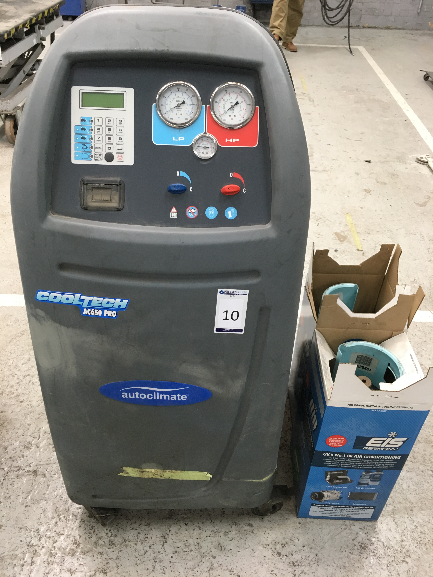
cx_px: 216
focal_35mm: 29
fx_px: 484
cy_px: 288
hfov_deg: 48.2
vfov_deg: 61.7
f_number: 2.2
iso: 125
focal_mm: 4.15
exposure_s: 1/33
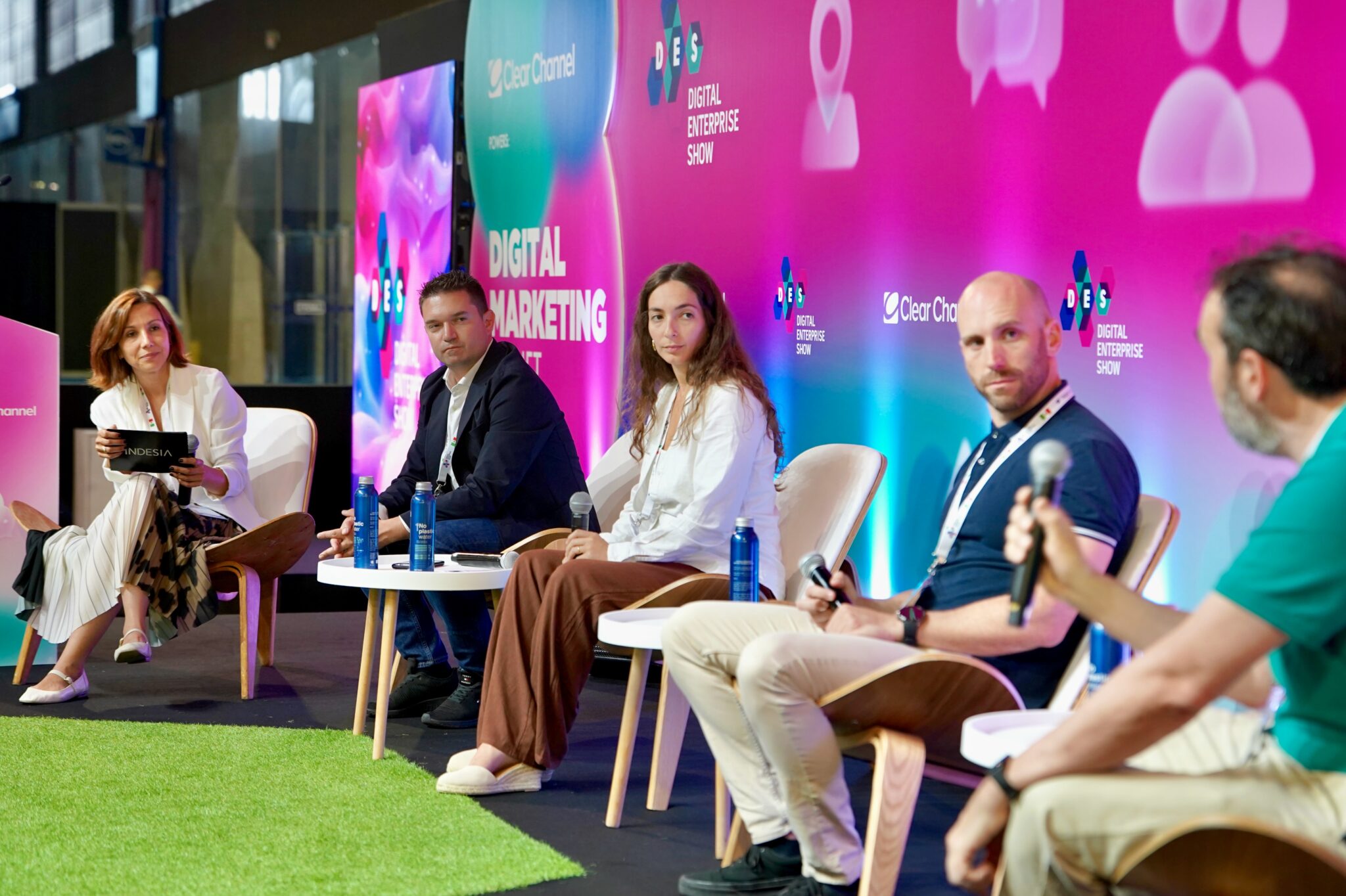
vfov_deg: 17.3
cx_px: 673
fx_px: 2953
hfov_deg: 25.7
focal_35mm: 79
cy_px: 448
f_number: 4
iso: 1000
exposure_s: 1/160
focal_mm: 79
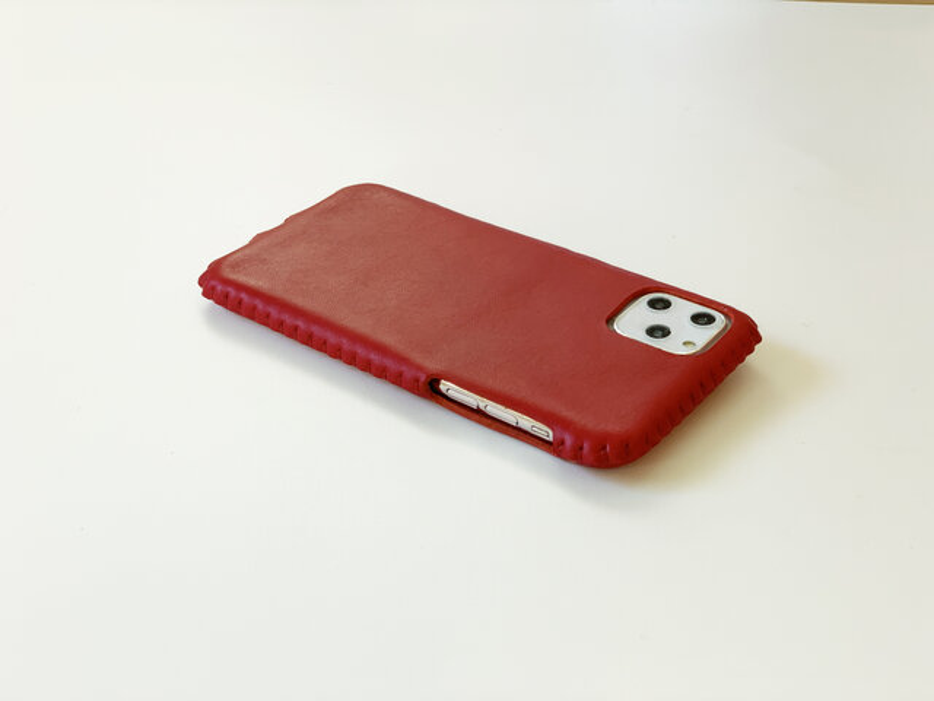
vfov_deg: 28.0
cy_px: 350
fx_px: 1403
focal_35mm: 52
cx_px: 467
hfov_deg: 36.8
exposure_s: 1/122
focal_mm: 6
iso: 40
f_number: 2.4
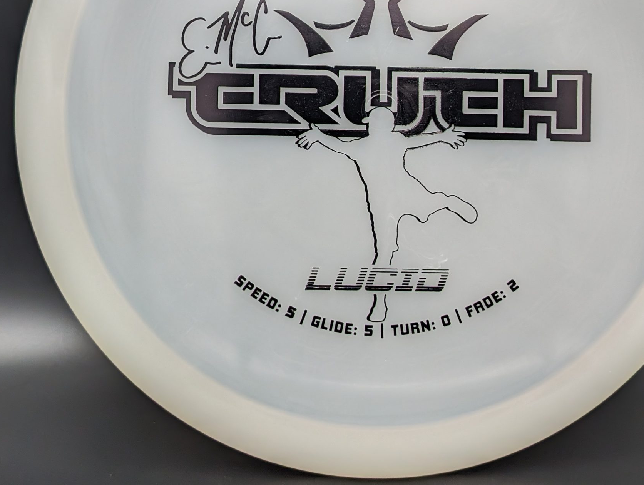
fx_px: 1397
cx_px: 396
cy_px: 117
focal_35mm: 75
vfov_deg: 19.5
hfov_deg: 25.9
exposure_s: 1/340
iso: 172
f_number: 1.68
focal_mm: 6.9
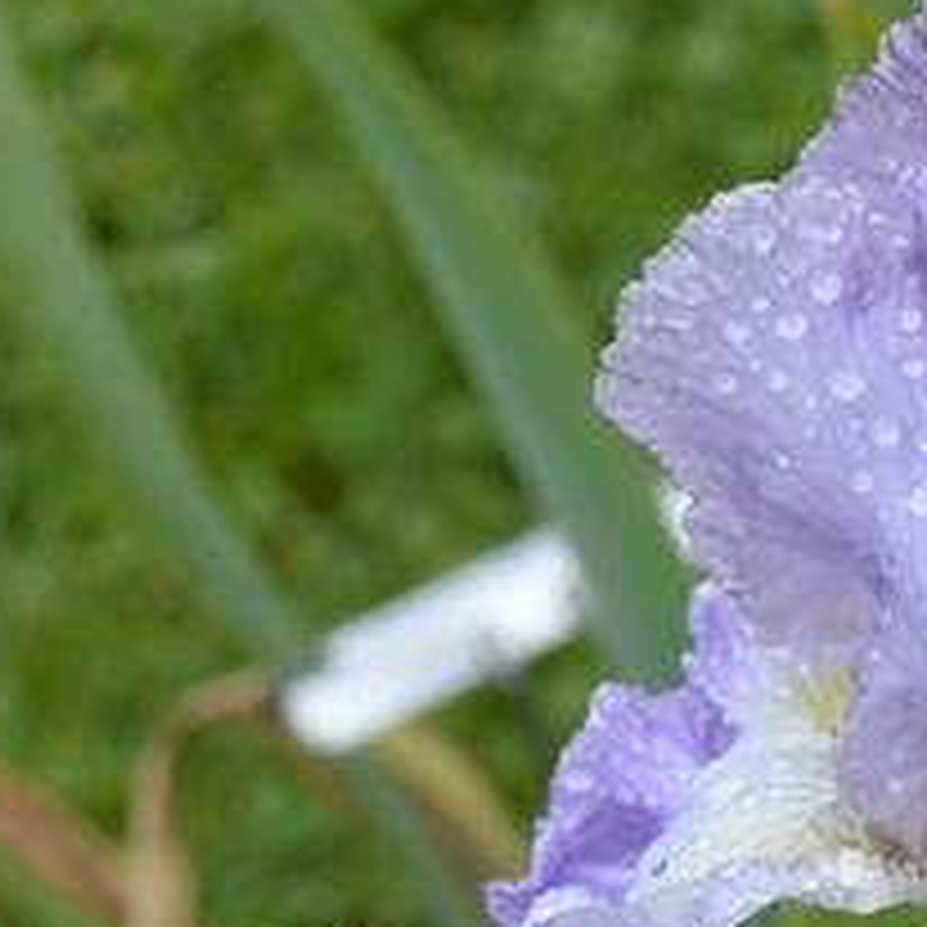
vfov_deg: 7.4
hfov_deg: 7.3
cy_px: 794
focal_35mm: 235
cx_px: 1323
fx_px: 7120
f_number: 8
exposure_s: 1/125
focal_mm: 38
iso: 160
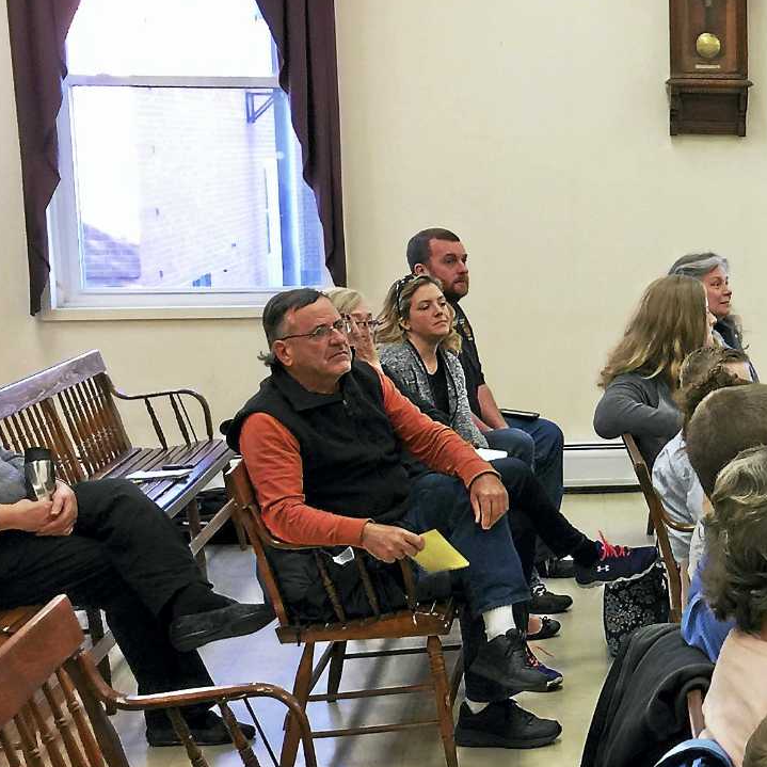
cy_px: 434
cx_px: 931
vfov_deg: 23.7
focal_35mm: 73
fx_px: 1830
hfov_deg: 21.8
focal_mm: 4.15
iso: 32
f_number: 2.2
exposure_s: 1/15
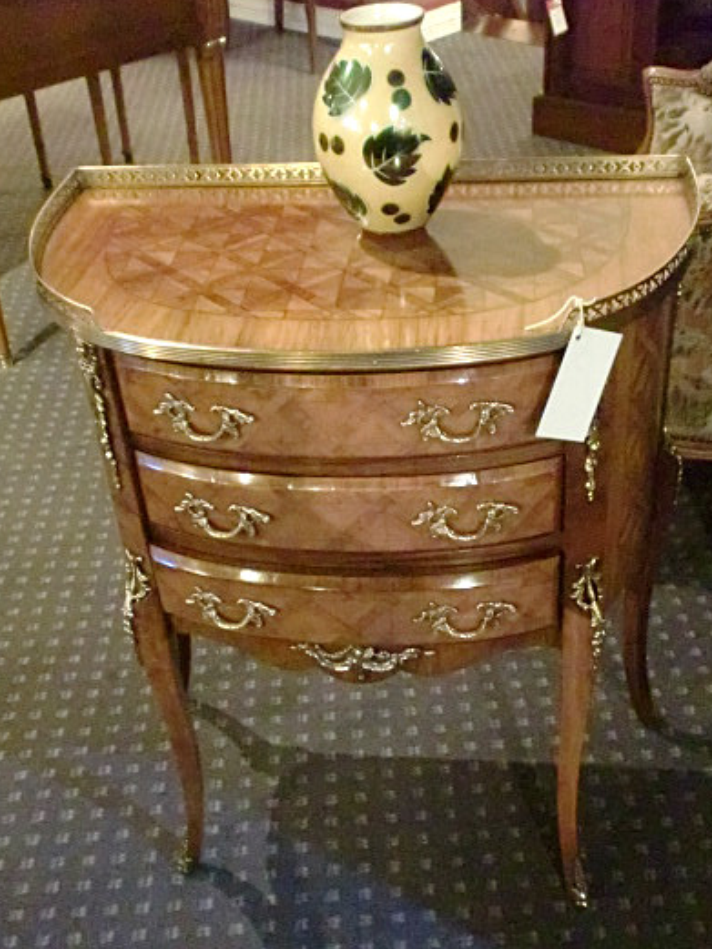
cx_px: 371
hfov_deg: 33.6
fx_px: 1179
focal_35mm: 43
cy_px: 543
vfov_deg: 43.7
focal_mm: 6.3
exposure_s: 1/30
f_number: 3.1
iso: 1600
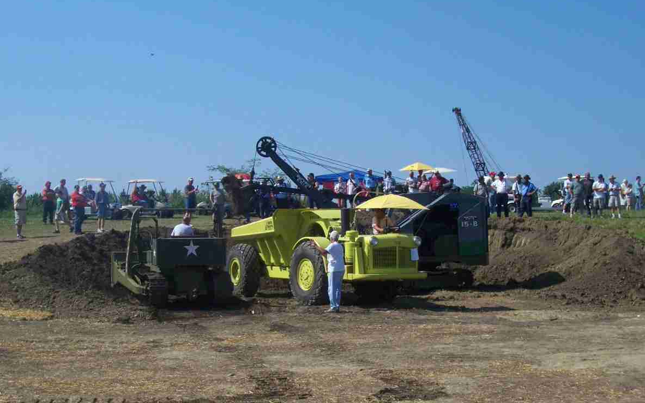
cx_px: 327
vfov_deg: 22.7
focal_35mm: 57
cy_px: 230
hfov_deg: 35.7
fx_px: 1002
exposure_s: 1/500
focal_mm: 8.7
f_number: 6.3
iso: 80
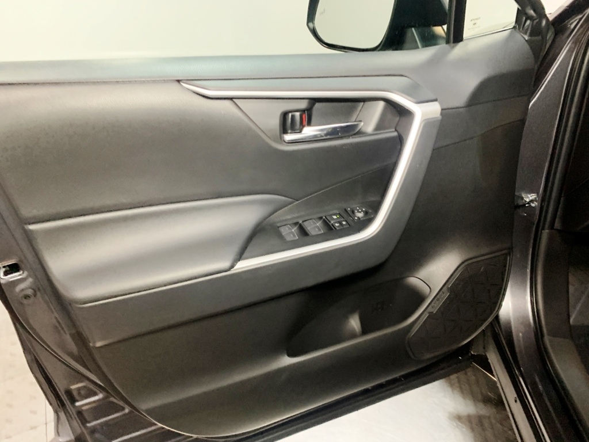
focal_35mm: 26
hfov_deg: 67.3
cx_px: 294
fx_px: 442
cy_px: 221
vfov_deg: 53.1
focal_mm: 4.25
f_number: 1.8
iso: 400
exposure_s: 1/30
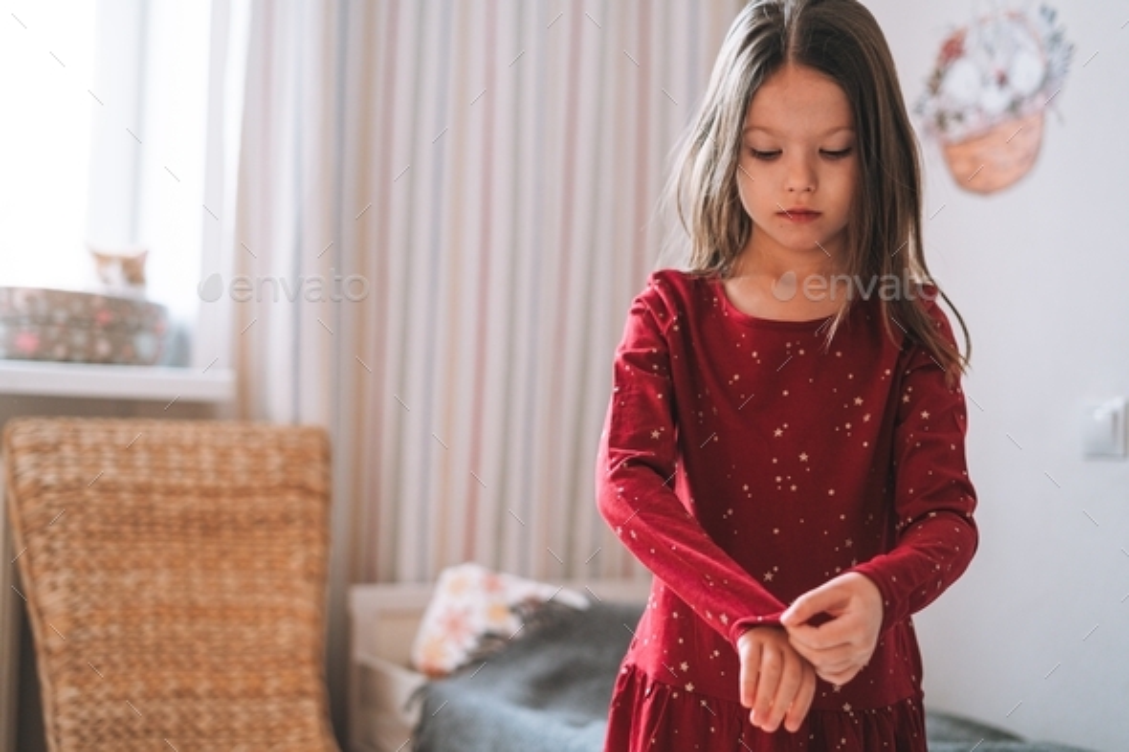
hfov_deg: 39.6
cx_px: 564
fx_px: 1568
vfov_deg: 27.0
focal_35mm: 50
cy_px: 376
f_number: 2.2
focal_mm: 50
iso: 320
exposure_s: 1/320
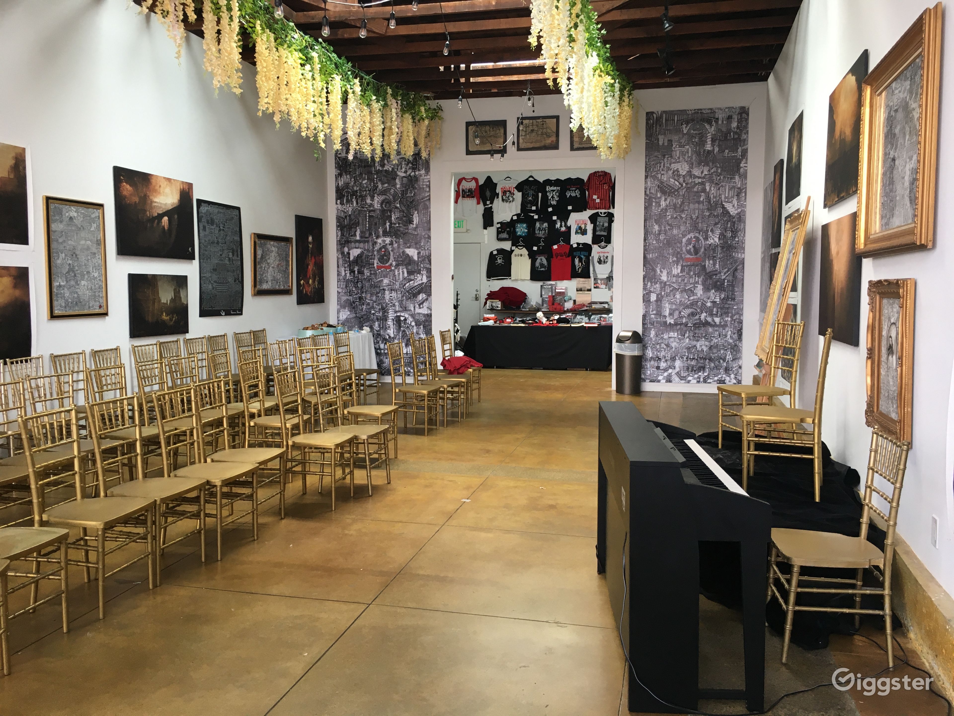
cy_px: 358
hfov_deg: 61.7
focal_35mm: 29
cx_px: 477
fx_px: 799
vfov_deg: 48.2
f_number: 2.2
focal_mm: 4.15
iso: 50
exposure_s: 1/30
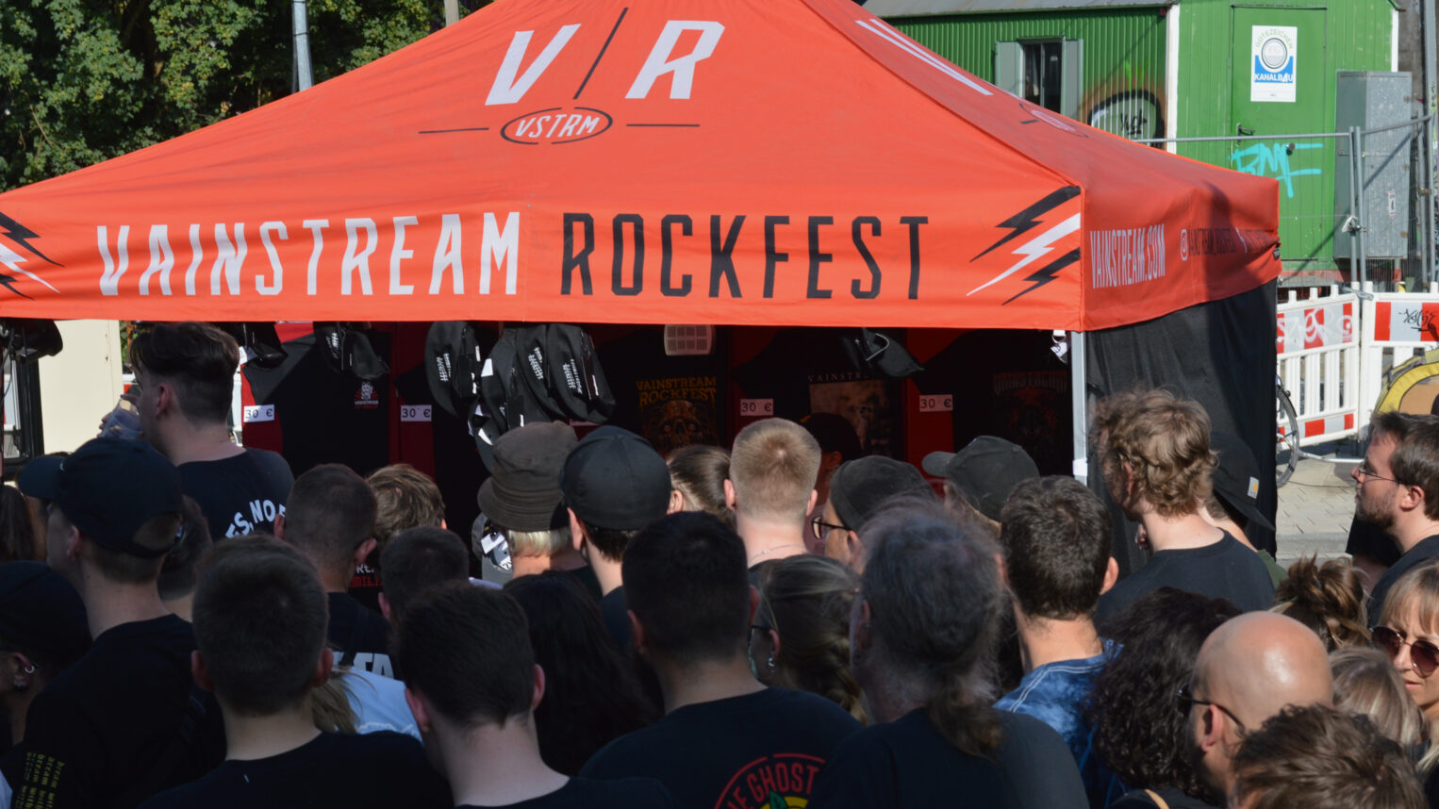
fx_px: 3014
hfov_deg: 26.9
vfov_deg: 15.3
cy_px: 457
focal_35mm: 79
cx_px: 717
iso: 100
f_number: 9
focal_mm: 50
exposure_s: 1/320
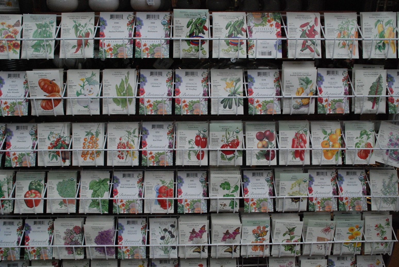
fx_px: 366
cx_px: 200
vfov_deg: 40.1
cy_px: 134
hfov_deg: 57.2
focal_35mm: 33
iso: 1600
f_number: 9
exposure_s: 1/320
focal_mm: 22
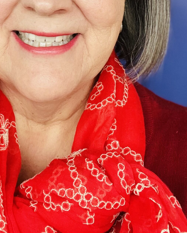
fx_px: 408
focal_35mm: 59
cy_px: 27
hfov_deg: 25.5
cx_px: 48
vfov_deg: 30.7
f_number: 2.2
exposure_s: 1/58
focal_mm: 2.71
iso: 125
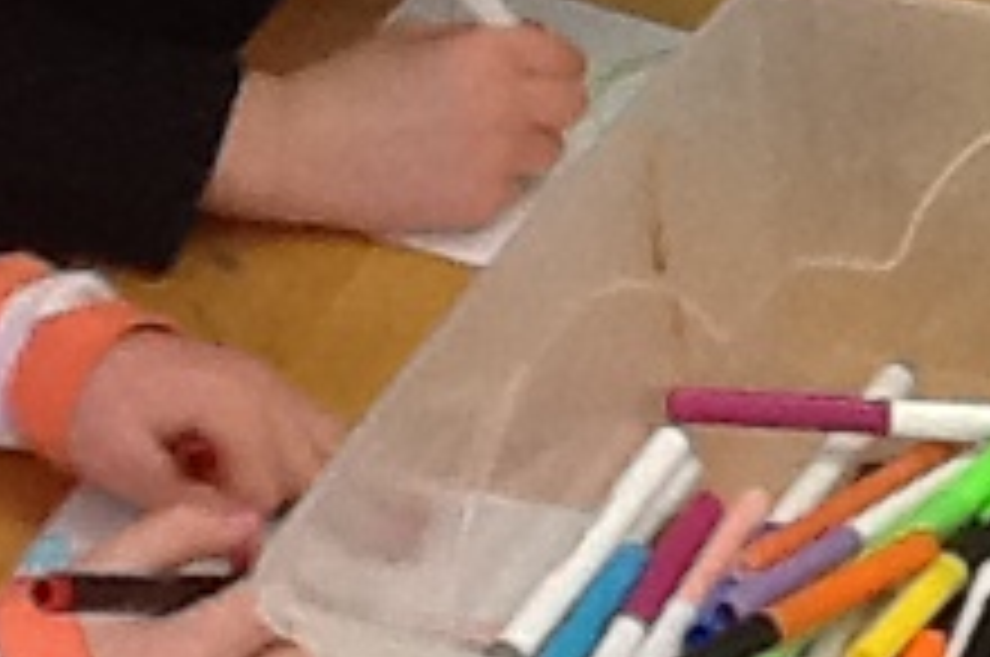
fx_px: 5492
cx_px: 900
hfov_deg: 10.2
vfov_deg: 6.8
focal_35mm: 200
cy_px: 216
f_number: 2.4
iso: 100
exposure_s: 1/30
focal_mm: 2.03
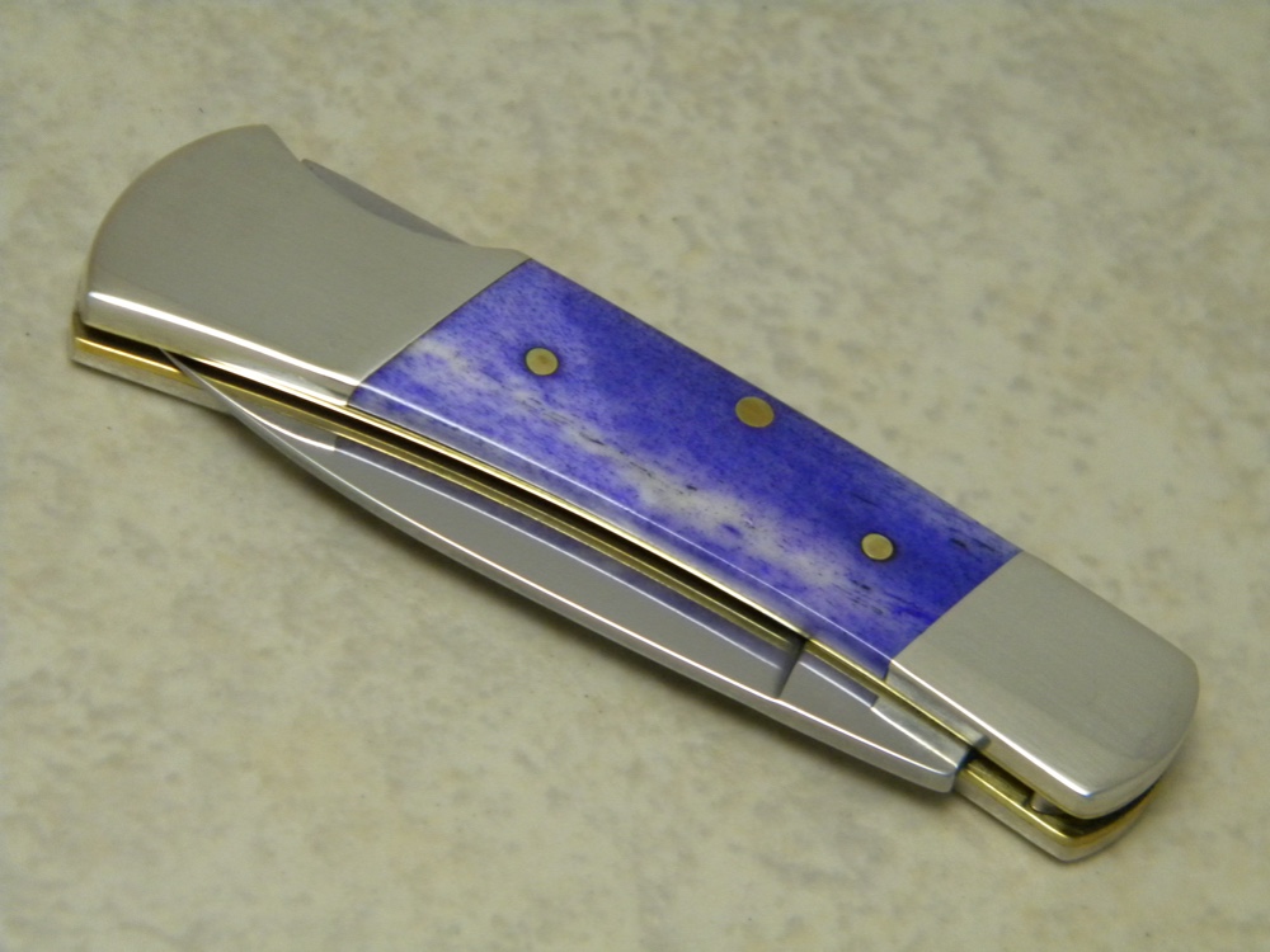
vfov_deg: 10.0
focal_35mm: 148
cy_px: 476
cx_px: 635
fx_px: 5430
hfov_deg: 13.3
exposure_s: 1/22
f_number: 5
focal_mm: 26.8
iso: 400
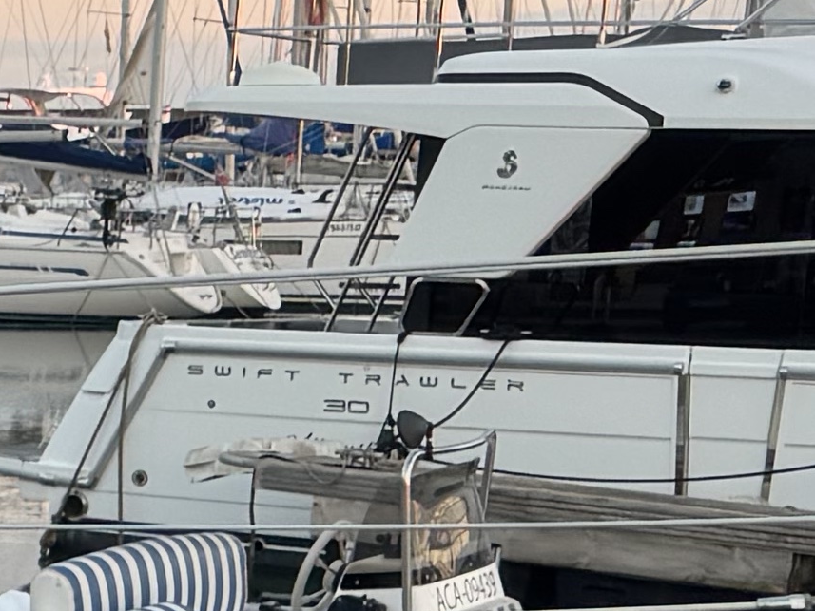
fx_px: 3768
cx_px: -1266
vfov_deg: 9.2
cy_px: 675
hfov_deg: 10.3
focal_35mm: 160
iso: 64
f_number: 1.78
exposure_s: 1/121
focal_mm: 6.76
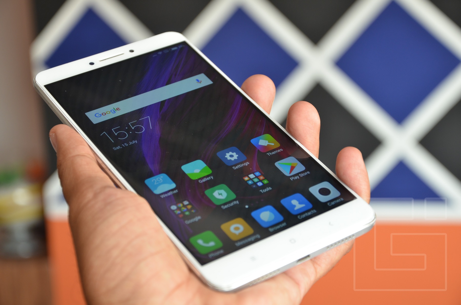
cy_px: 152
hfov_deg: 23.4
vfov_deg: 15.6
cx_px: 230
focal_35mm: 87
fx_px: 1112
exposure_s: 1/50
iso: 320
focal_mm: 58
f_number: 5
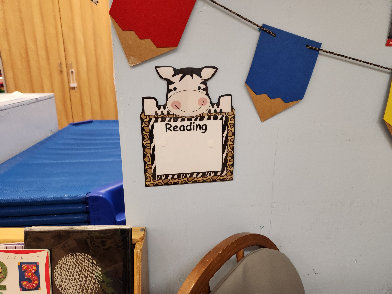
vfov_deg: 58.9
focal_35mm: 23
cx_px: 196
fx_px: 260
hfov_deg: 73.9
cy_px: 147
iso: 640
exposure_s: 1/120
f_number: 1.8
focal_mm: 5.4
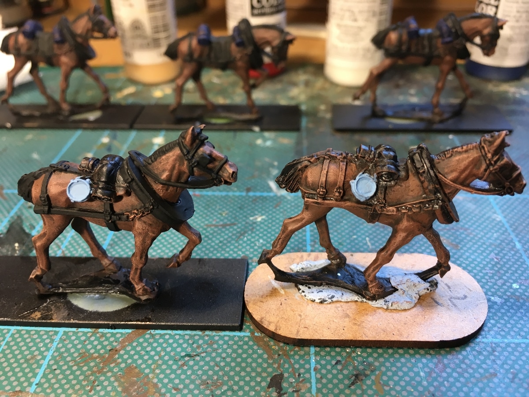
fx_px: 443
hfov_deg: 61.7
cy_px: 198
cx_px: 264
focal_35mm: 29
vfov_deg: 48.2
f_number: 2.2
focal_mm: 4.15
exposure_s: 1/33
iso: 32
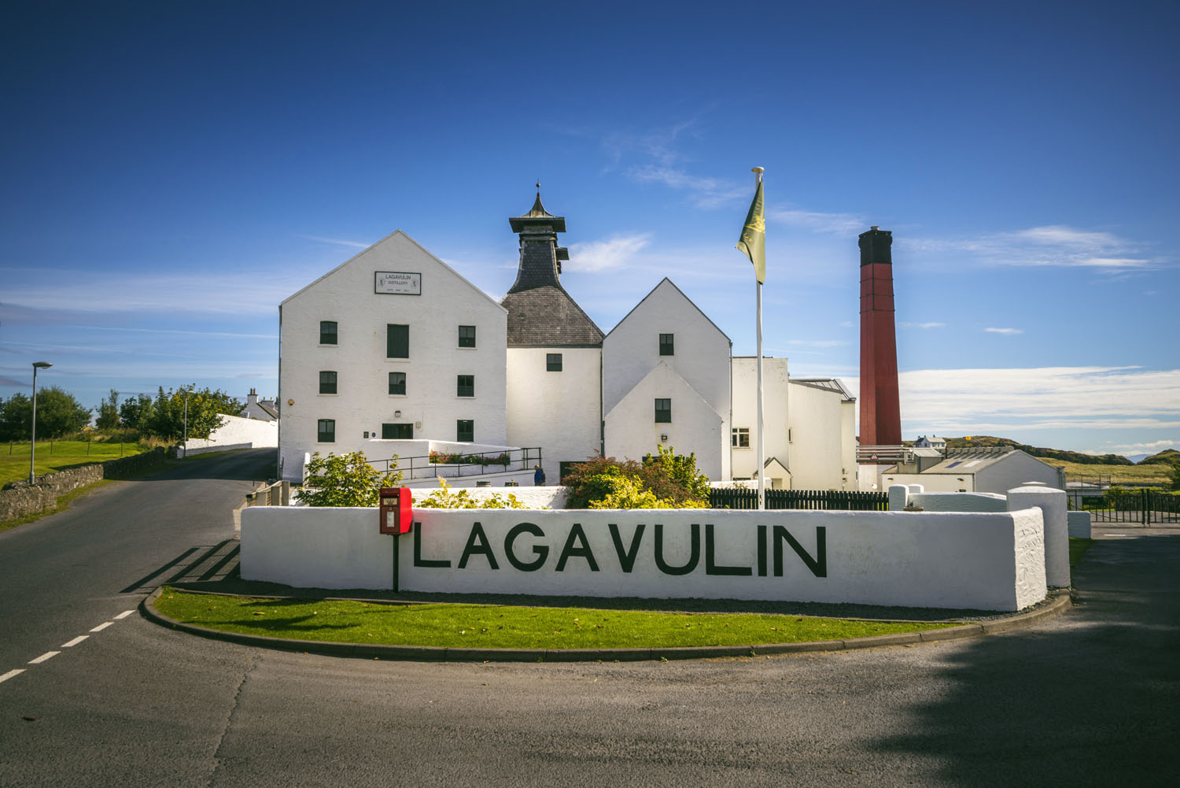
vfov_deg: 42.4
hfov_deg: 60.3
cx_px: 590
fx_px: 1016
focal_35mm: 31
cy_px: 394
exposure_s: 1/800
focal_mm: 31
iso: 200
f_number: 8
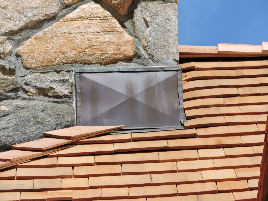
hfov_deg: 4.6
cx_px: 134
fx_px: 3368
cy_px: 100
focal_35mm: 435
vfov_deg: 3.4
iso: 110
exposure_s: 1/250
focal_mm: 77.6
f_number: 7.7
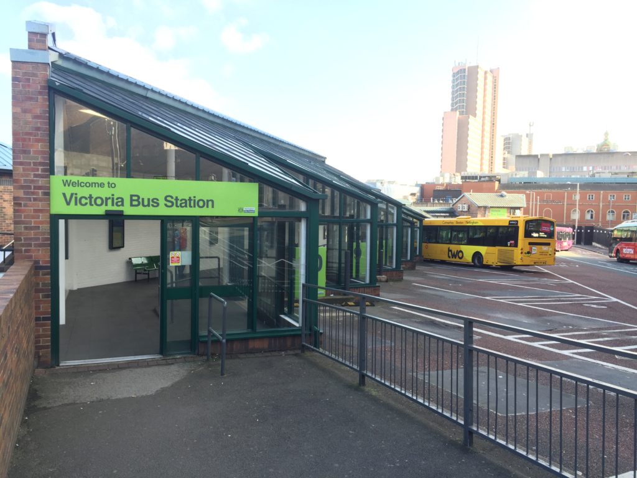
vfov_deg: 48.2
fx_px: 534
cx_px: 318
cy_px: 239
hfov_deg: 61.7
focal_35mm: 29
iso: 32
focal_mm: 4.15
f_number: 2.2
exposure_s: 1/149
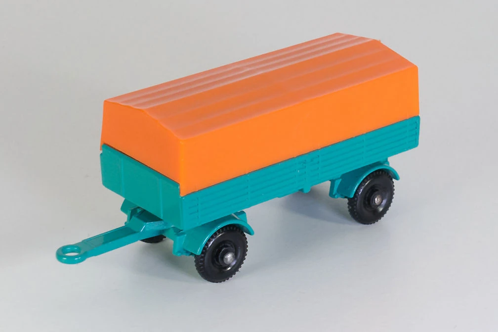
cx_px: 249
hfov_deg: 38.9
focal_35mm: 51
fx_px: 705
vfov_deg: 26.5
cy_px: 166
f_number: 6.3
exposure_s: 1/8
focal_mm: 18.7
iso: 200
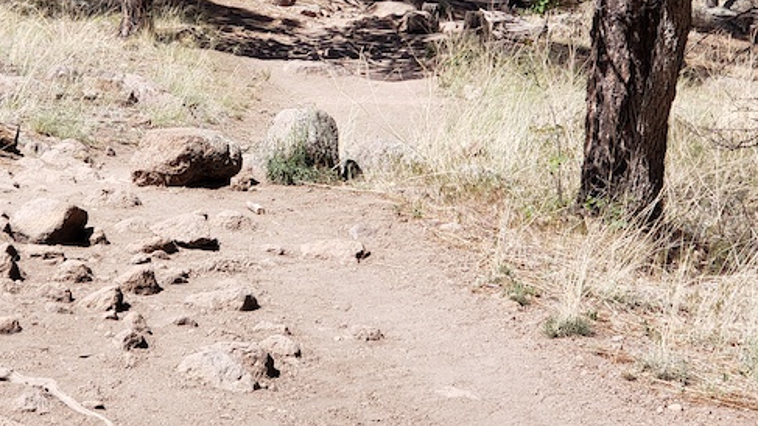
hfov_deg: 22.8
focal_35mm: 93
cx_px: 238
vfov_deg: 12.8
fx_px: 1869
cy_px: -2
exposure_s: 1/500
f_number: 2.4
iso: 32
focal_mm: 6
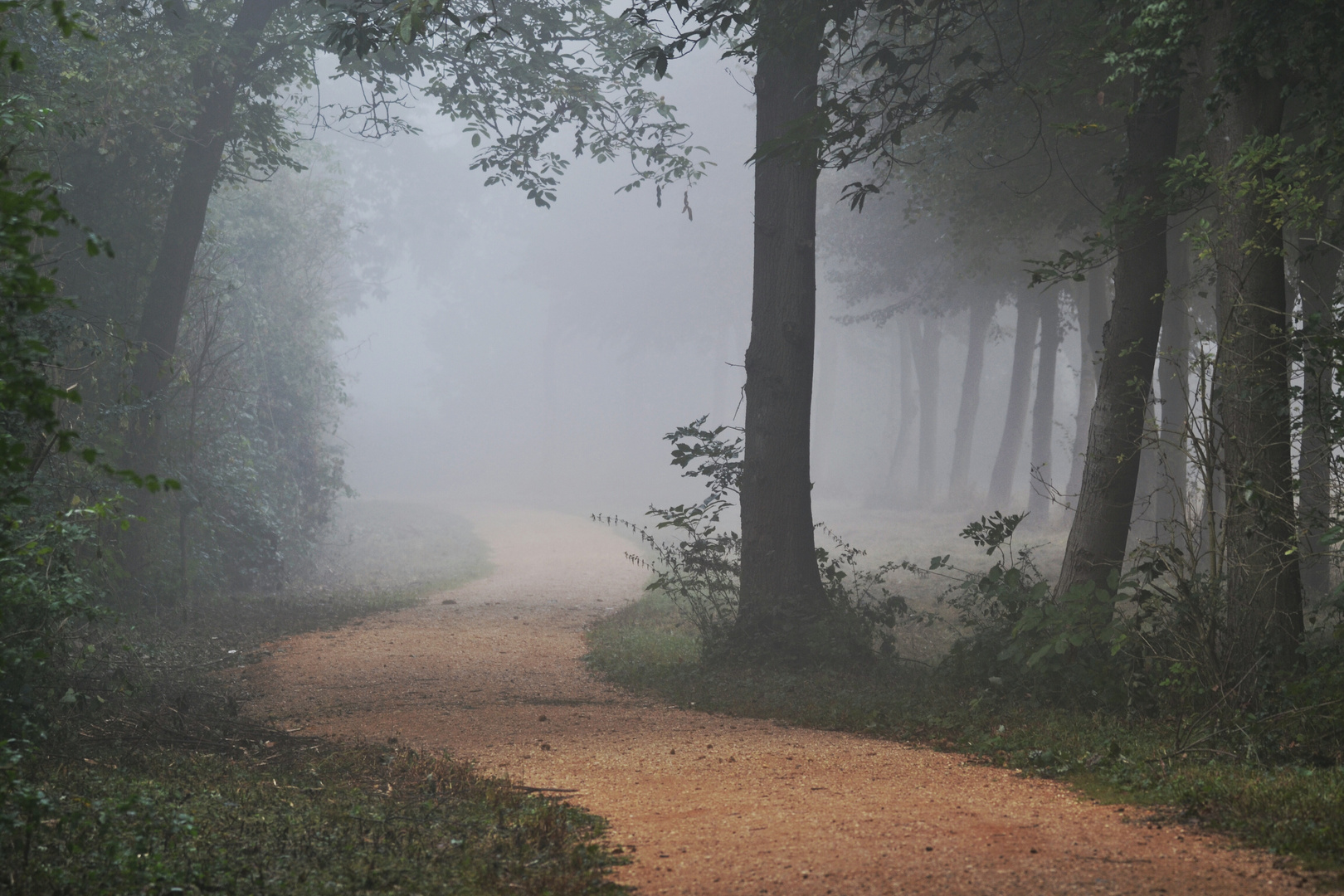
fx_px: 8399
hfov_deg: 9.1
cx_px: 672
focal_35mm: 225
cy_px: 448
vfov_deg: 6.1
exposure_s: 1/80
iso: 200
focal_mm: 150
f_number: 5
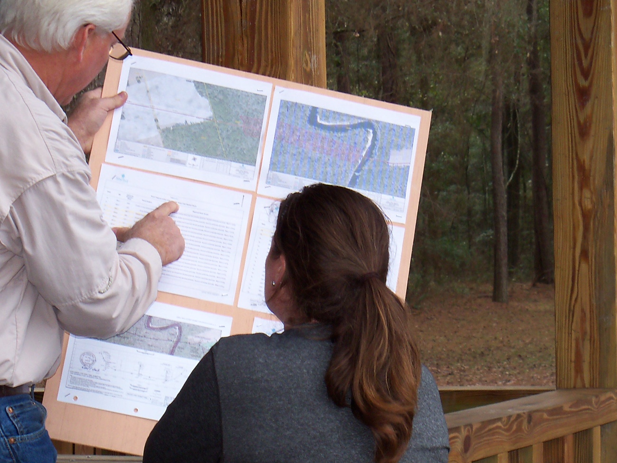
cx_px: 251
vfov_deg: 11.7
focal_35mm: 126
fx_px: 2246
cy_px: 325
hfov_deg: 15.6
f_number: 4.1
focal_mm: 14.2
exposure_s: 1/125
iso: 100
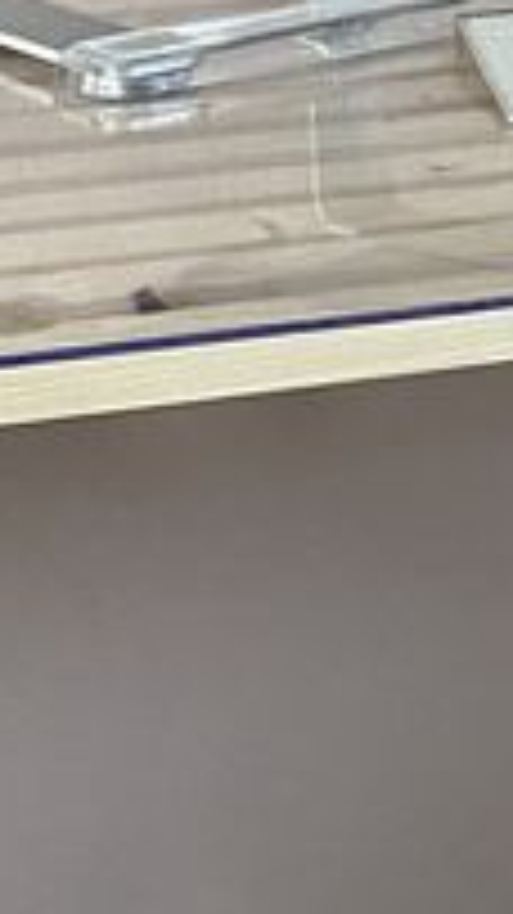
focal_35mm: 143
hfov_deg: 7.7
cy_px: -707
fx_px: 3462
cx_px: 1350
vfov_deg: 13.5
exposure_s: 1/60
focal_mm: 4.25
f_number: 1.8
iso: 320
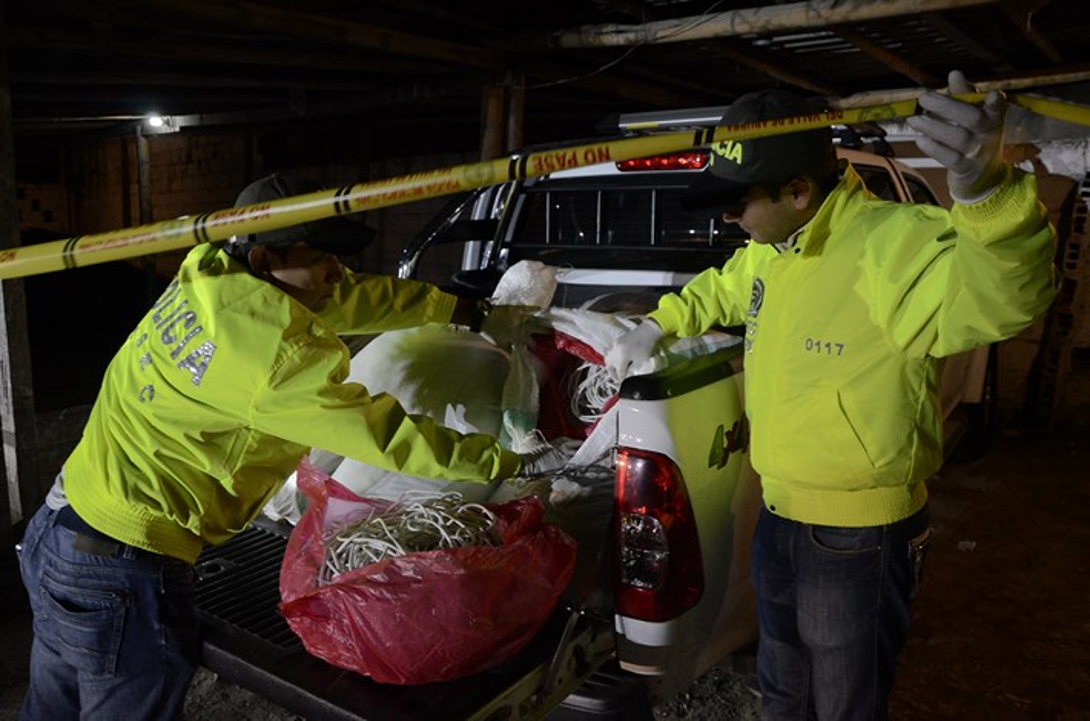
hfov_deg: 67.5
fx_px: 816
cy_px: 360
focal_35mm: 27
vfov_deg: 47.7
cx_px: 545
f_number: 3.5
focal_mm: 18
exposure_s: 1/60
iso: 1600
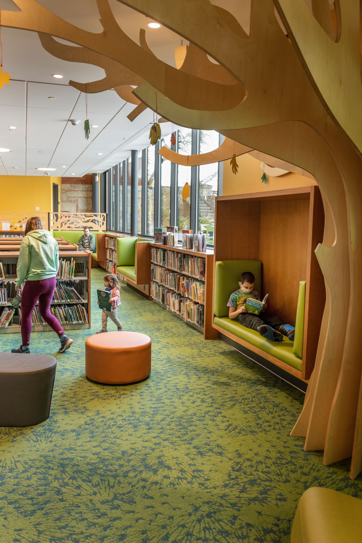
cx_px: 181
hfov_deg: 42.3
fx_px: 468
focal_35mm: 31
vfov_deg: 60.3
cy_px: 272
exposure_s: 1/60
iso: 1000
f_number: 5
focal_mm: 31
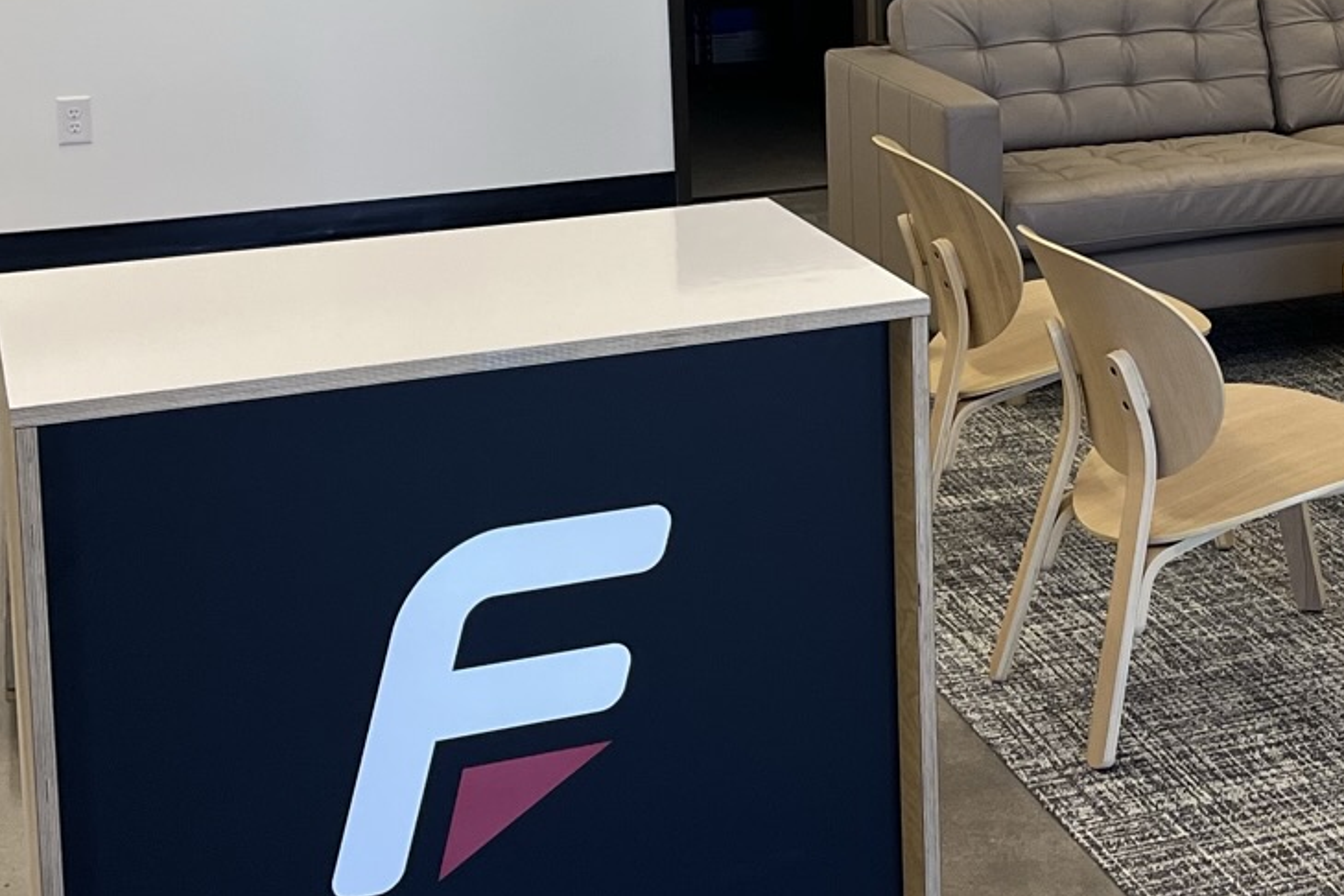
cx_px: 1342
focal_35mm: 76
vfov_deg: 17.5
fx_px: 2837
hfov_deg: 25.4
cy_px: -39
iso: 125
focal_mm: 5.1
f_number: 1.6
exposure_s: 1/120
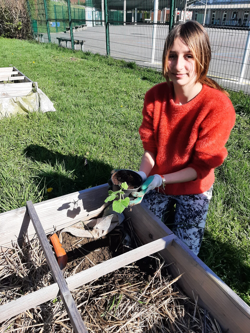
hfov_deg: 53.1
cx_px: 125
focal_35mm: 26
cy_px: 166
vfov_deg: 67.3
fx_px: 250
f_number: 1.7
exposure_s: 1/2273
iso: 40
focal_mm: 3.93
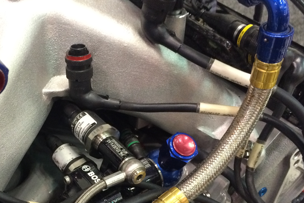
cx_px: 86
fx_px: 447
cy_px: 152
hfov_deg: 36.8
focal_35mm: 53
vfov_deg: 25.2
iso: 250
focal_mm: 4.15
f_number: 2.2
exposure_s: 1/30
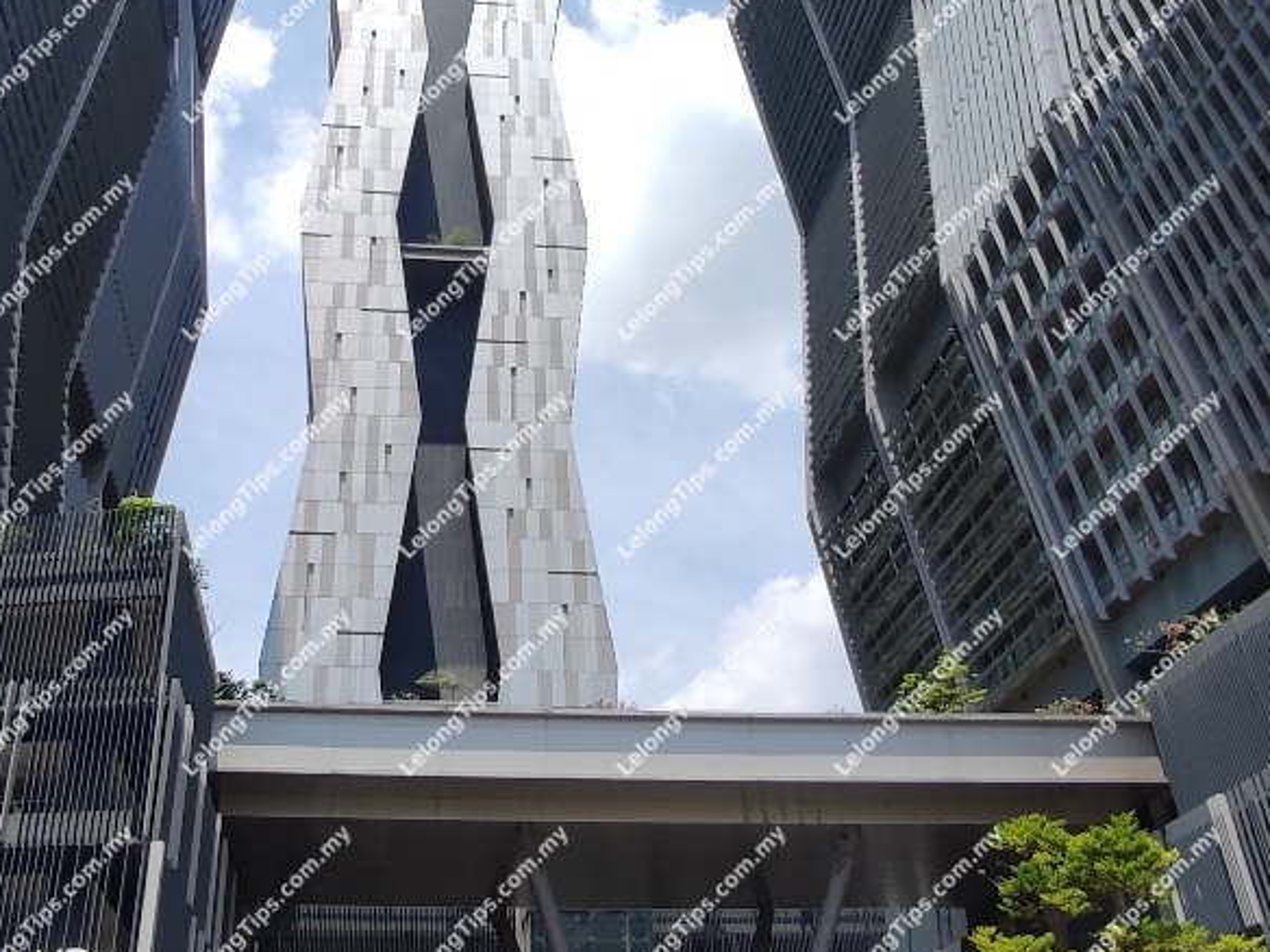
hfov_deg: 51.9
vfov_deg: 40.2
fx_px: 1284
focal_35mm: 35
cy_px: 320
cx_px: 458
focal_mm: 1.65
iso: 50
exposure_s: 1/1301
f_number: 2.2
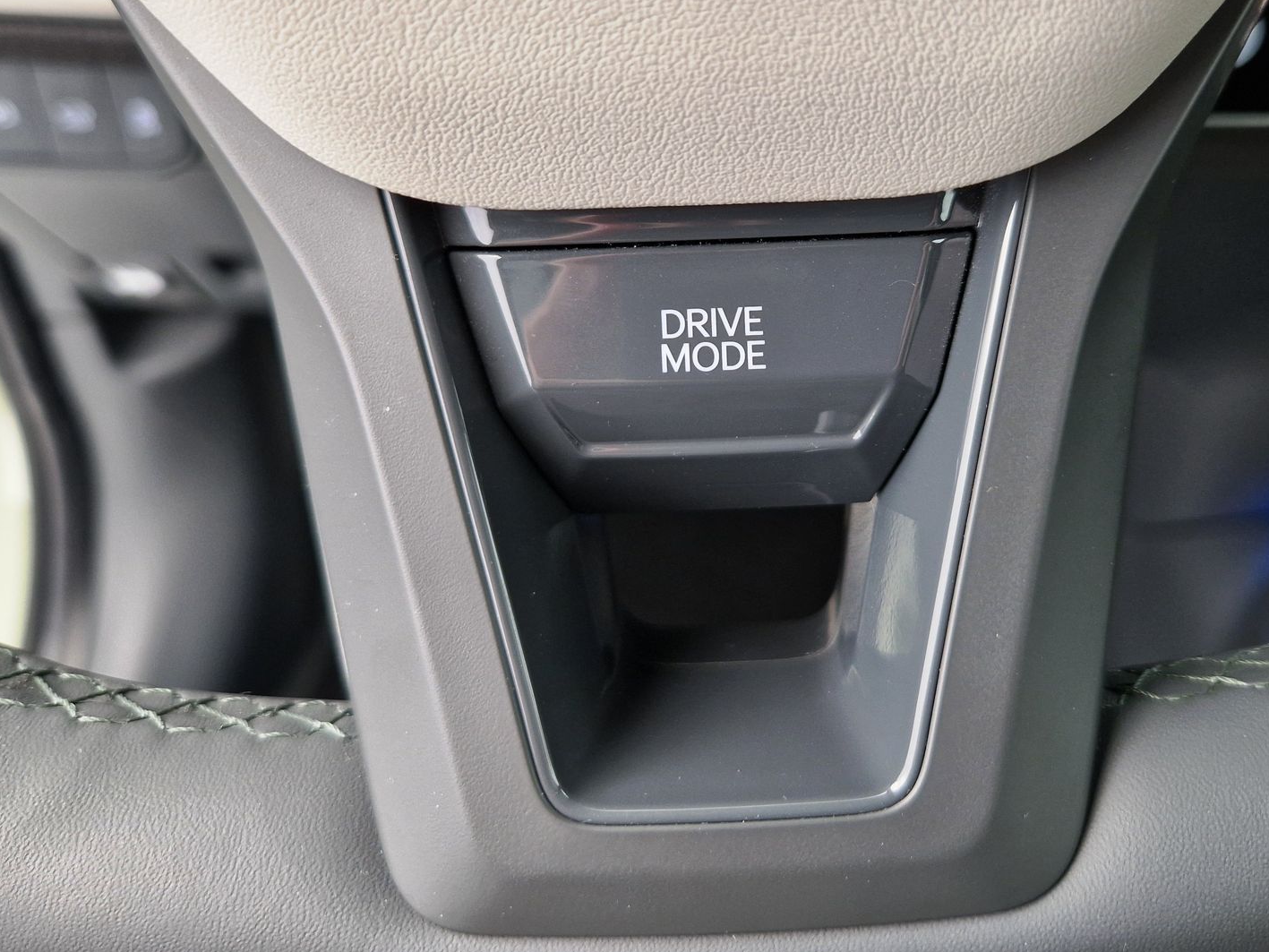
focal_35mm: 30
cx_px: 753
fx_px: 1100
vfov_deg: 46.3
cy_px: 345
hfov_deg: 59.5
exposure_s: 1/100
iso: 200
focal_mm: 5.4
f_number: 1.8
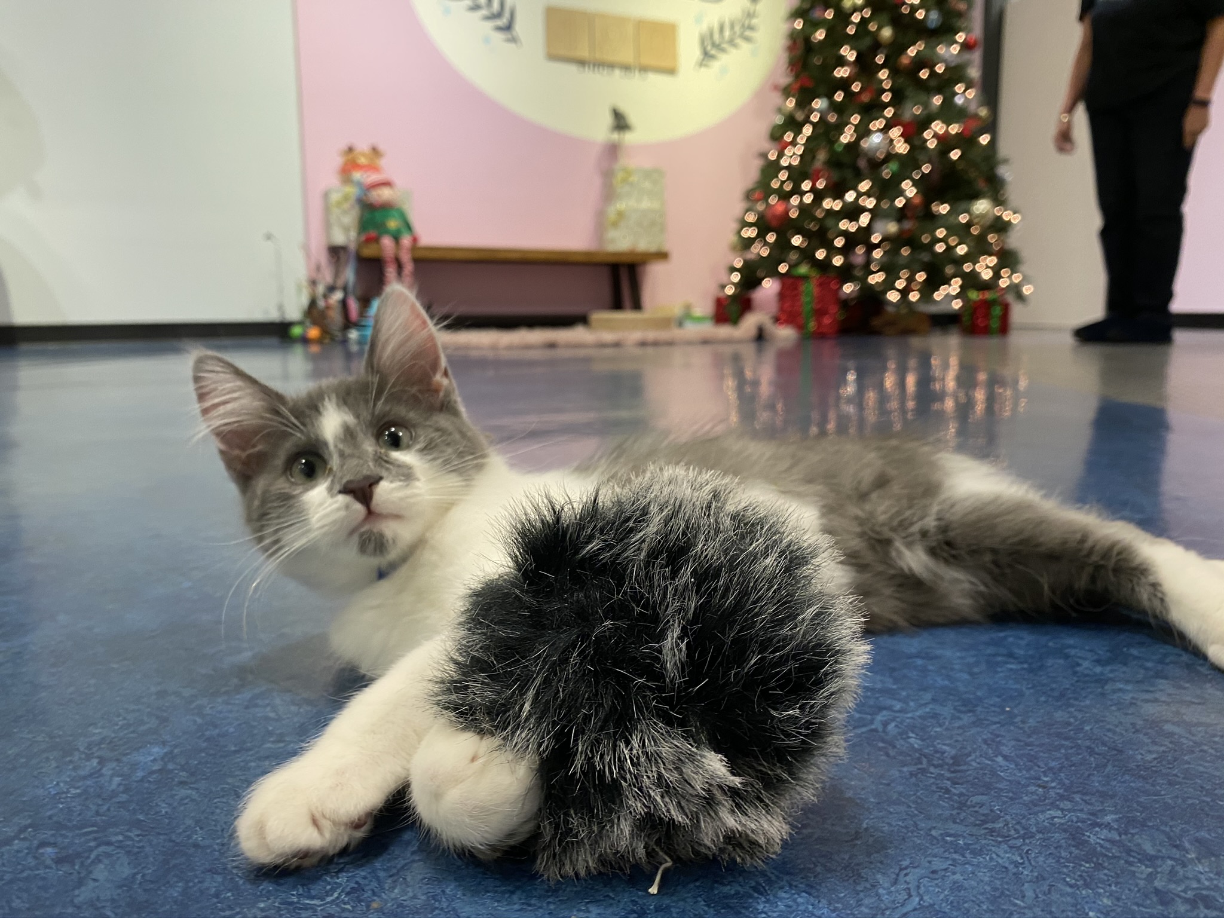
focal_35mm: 26
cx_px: 612
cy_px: 459
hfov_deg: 67.3
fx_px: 919
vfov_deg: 53.1
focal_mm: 4.25
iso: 160
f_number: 1.8
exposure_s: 1/60
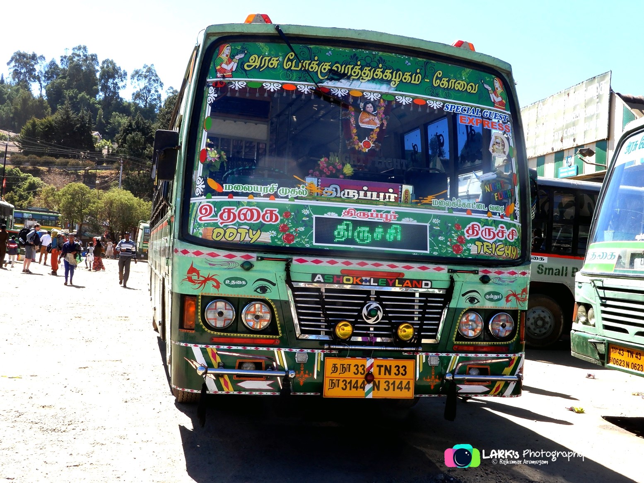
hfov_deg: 44.8
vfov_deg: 34.3
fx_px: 781
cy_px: 242
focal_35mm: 42
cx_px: 322
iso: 80
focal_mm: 7.5
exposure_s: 1/100
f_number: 6.3
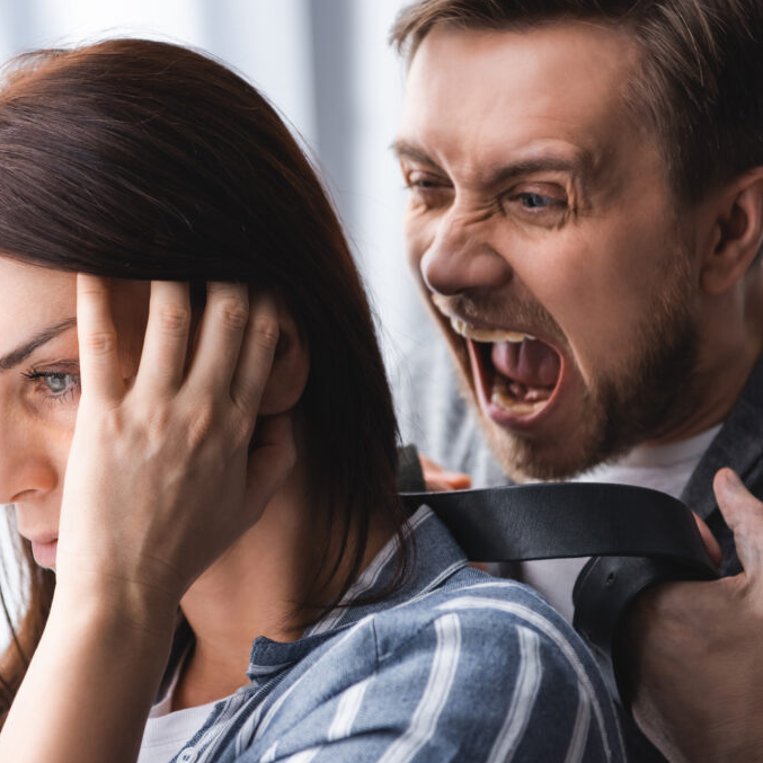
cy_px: 383
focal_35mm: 90
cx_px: 213
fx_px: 2244
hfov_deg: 19.2
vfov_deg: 19.3
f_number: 4
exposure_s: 1/200
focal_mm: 70
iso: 200
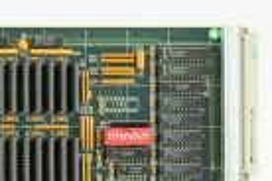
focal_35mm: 208
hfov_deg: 9.6
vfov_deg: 6.5
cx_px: -134
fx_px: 1571
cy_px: 326
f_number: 8
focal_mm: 48
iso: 1600
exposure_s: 1/125
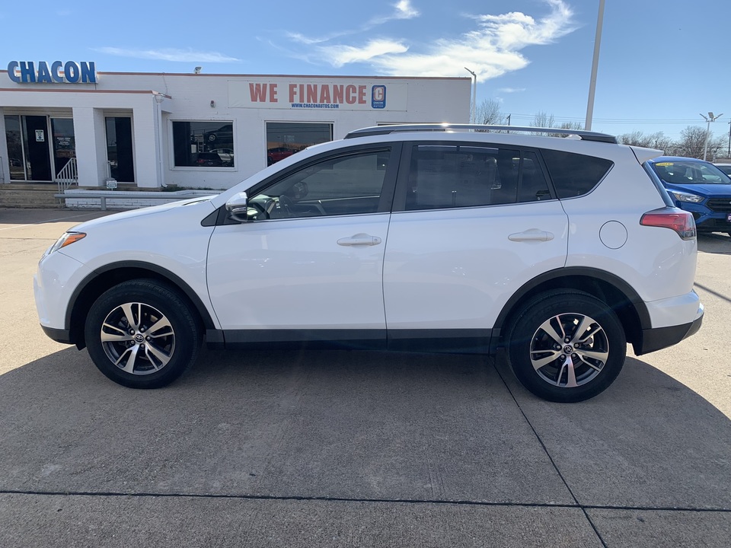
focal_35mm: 26
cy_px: 274
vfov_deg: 53.1
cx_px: 366
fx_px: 549
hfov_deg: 67.3
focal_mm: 4.25
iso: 25
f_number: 1.8
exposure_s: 1/1779
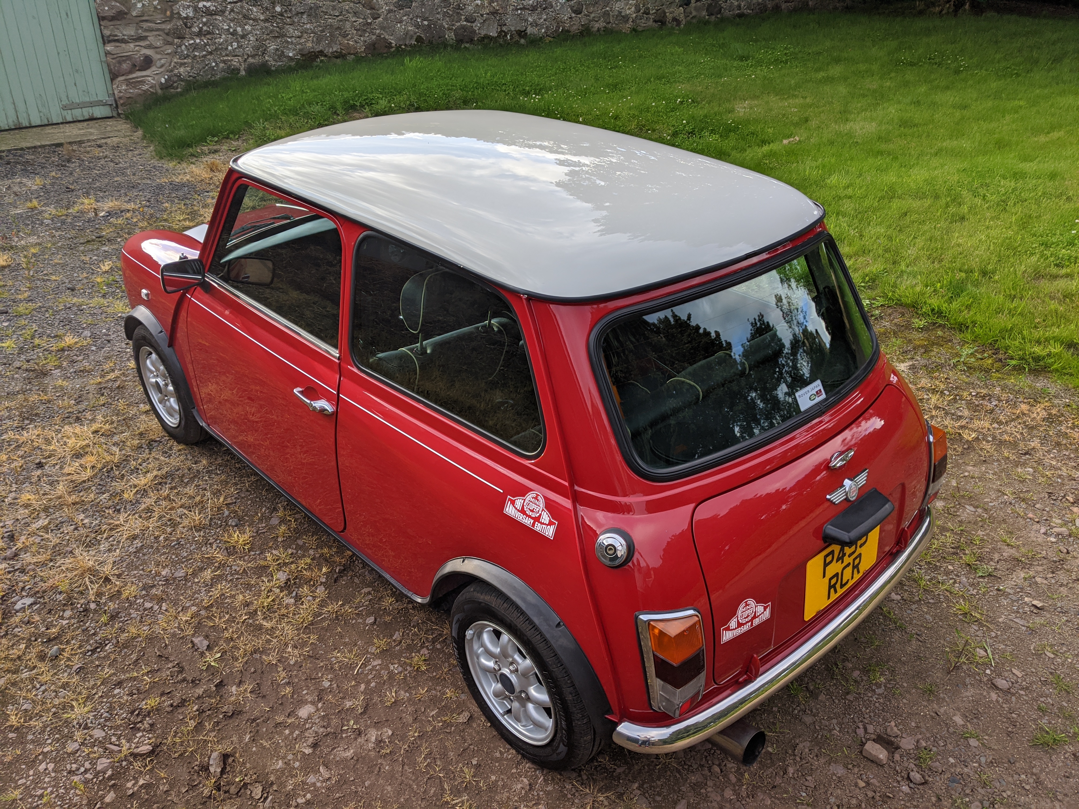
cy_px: 404
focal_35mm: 27
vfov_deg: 51.4
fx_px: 842
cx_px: 540
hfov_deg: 65.3
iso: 52
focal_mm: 4.38
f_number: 1.73
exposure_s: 1/671
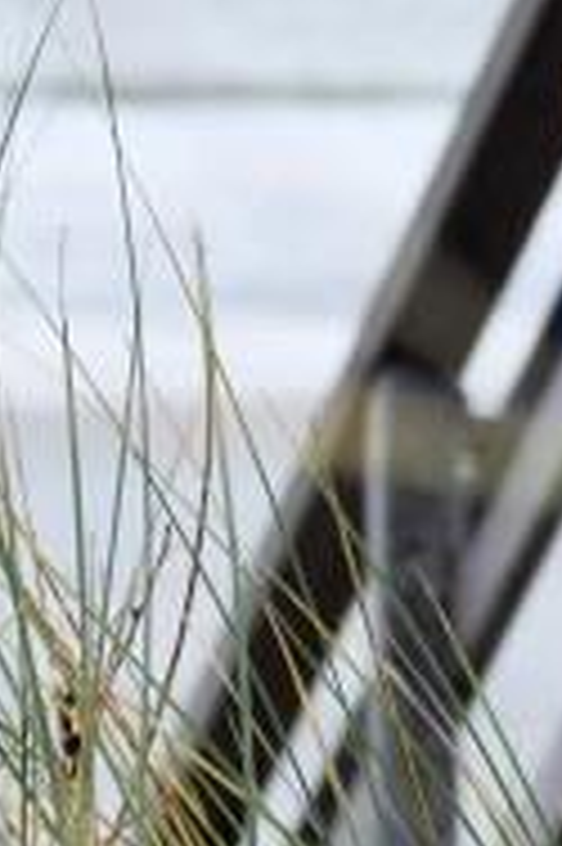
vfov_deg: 3.4
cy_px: 135
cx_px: -299
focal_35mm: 614
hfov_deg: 2.2
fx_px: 14397
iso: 100
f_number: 5.3
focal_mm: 75
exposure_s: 1/160
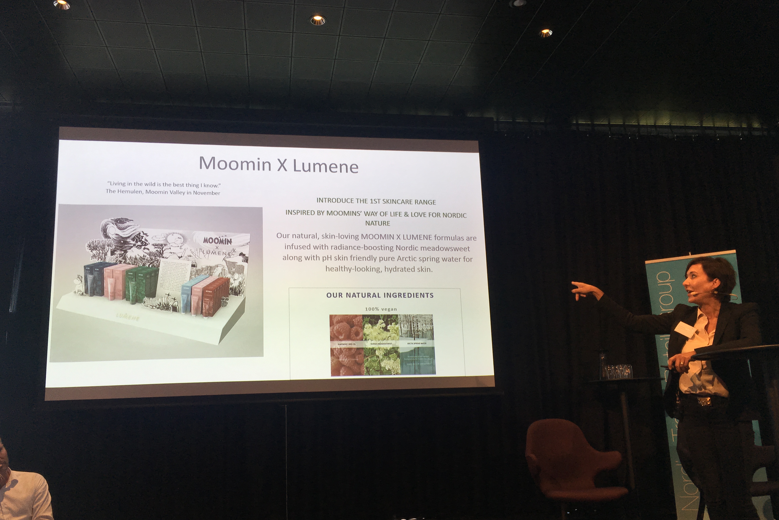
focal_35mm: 31
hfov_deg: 60.3
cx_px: 382
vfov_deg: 42.2
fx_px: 671
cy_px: 293
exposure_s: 1/50
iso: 32
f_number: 2.2
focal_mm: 4.15
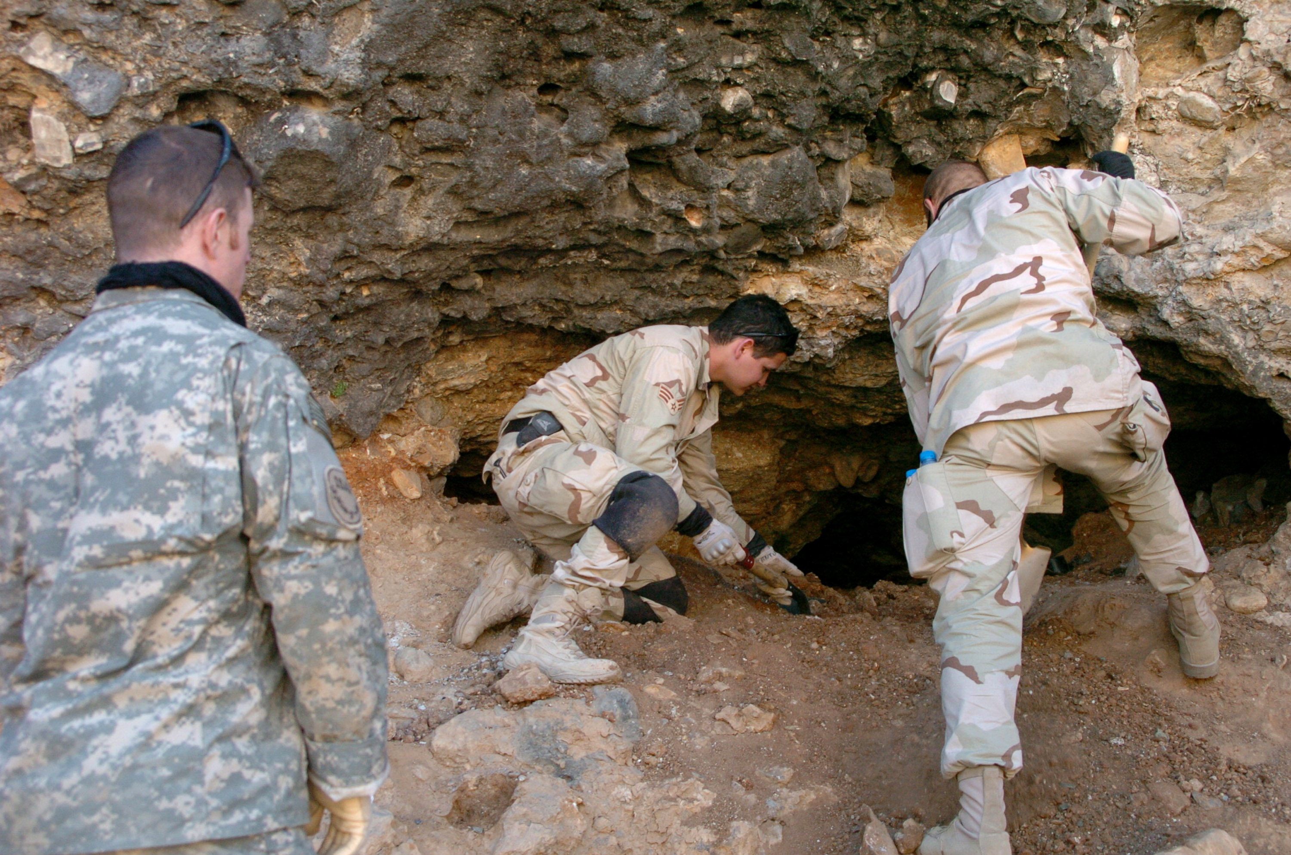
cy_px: 428
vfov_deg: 31.8
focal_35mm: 42
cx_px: 646
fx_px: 1503
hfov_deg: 46.5
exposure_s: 1/250
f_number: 4.5
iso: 640
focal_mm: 28
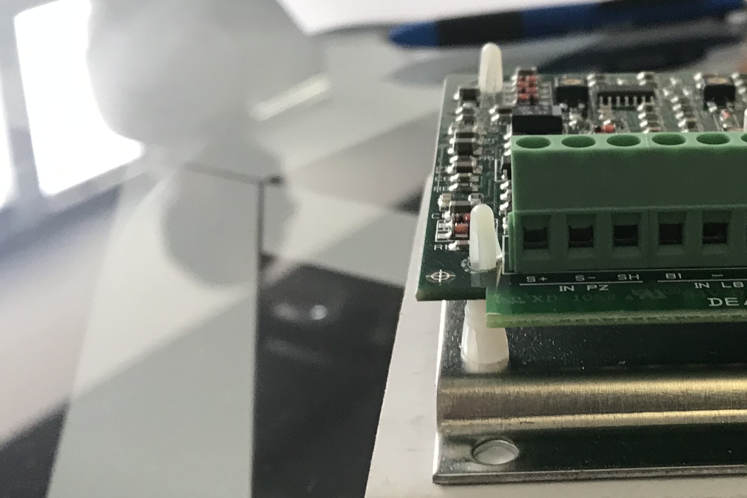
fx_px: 1411
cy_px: 231
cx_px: 656
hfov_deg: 28.6
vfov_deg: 20.0
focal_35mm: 68
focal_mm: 3.99
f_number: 1.8
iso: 32
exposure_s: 1/25
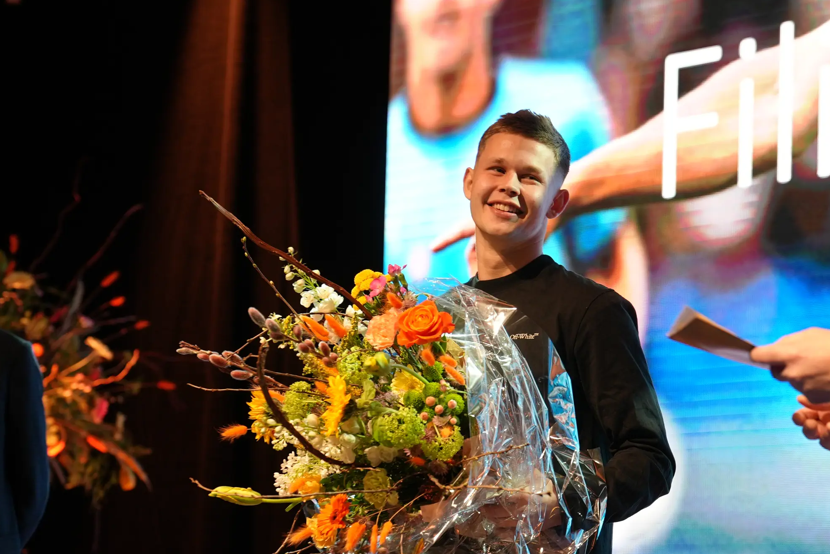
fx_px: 2860
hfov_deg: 16.5
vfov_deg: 11.1
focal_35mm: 124
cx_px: 383
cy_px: 317
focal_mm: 96
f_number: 4
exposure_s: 1/160
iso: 1000
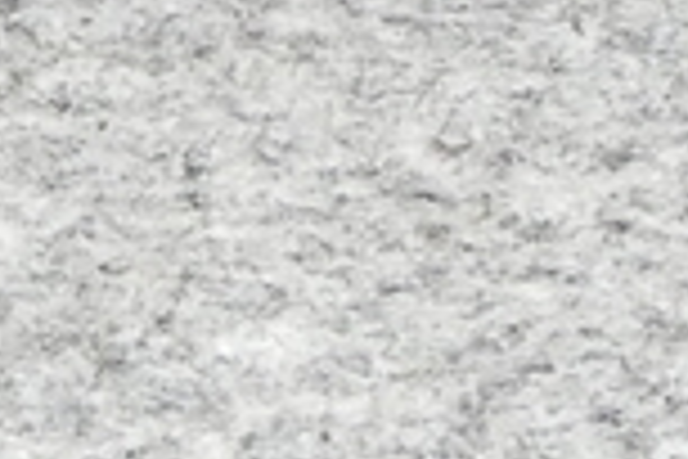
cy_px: -1112
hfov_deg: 2.3
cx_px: -387
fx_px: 16836
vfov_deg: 1.6
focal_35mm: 881
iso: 400
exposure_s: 1/10
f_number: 7.1
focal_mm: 24.2
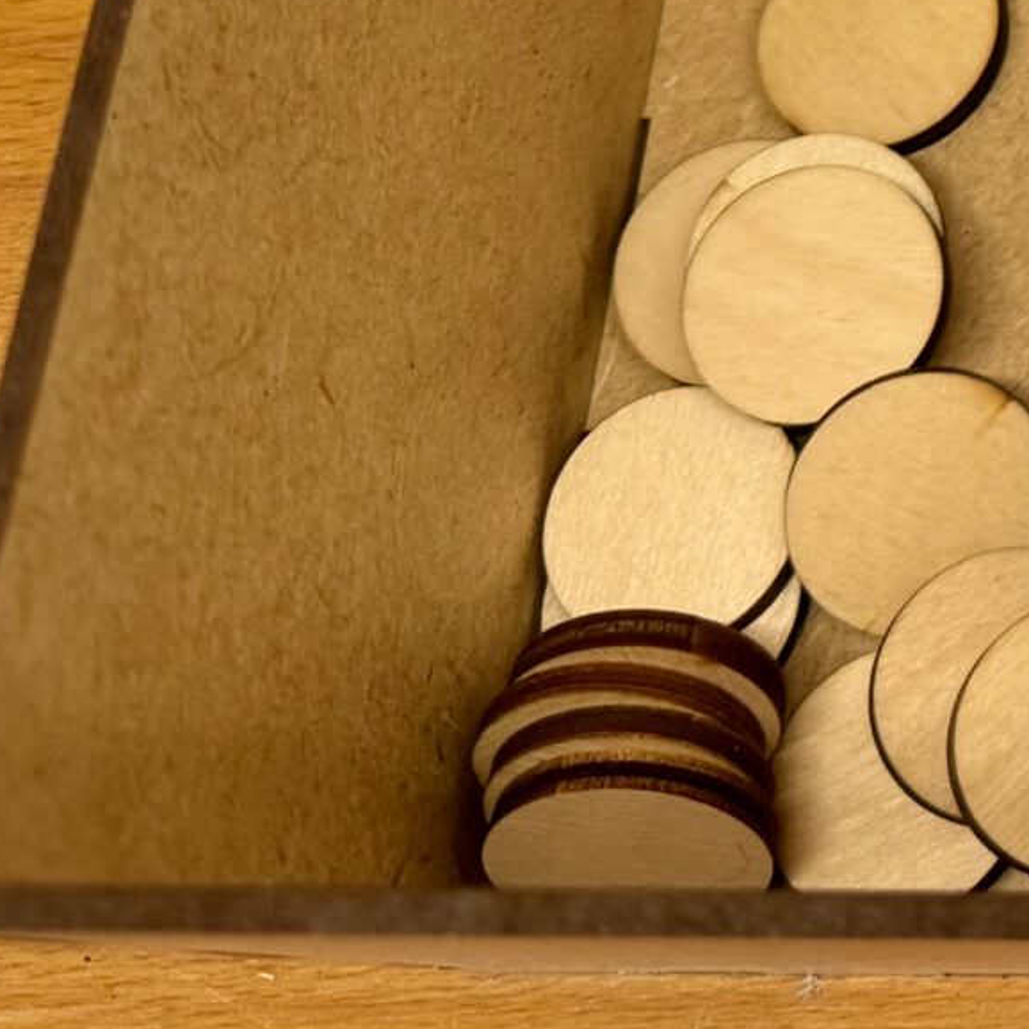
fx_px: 3161
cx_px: 2085
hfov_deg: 14.9
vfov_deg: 16.4
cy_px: -621
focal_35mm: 94
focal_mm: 6.76
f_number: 1.78
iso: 125
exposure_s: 1/100
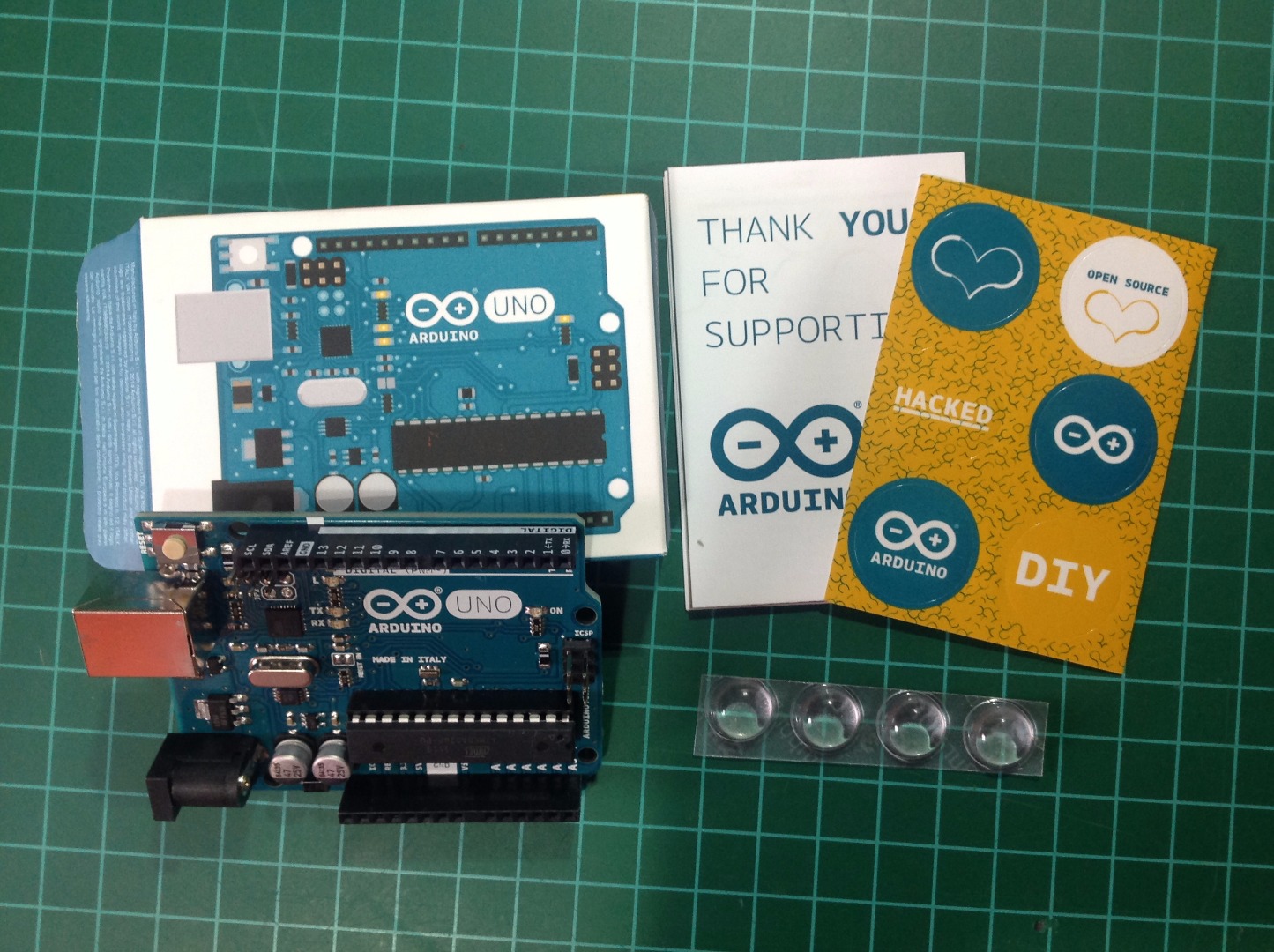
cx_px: 637
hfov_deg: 52.7
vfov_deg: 40.6
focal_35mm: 35
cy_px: 476
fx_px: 1287
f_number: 2.4
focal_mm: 4.28
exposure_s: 1/15
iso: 125
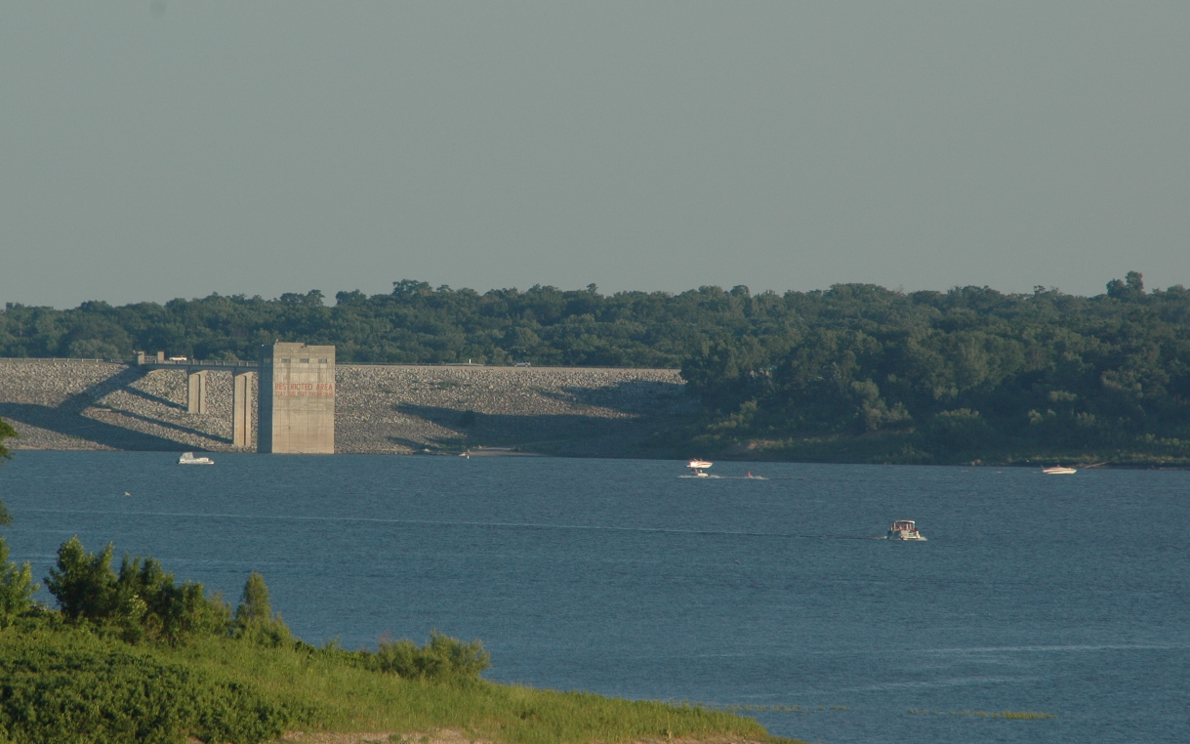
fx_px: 24454
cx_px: 523
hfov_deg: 2.8
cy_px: 343
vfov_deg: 1.7
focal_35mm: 754
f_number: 7.1
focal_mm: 400
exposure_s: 1/500
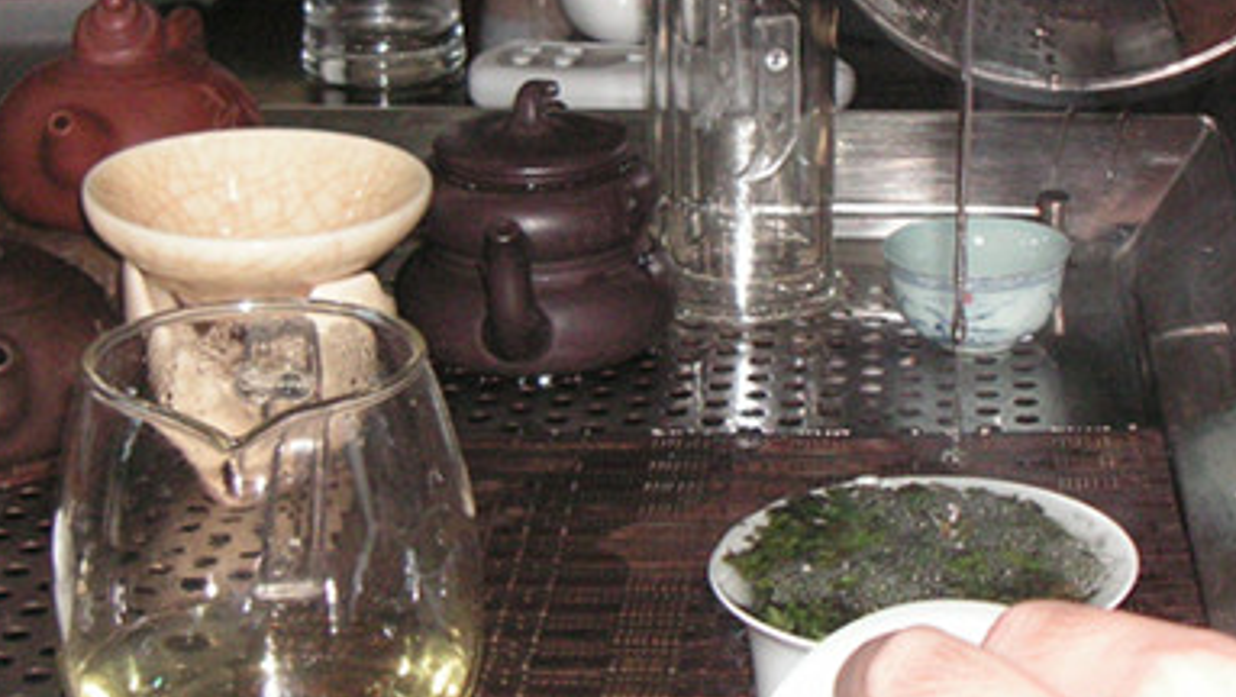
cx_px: 829
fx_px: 2656
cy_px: 194
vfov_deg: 14.9
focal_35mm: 81
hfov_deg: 26.0
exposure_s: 1/45
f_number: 3.3
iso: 160
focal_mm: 6.3
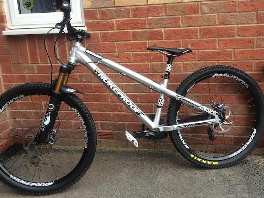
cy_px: 106
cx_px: 134
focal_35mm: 35
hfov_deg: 52.6
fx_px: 267
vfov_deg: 40.7
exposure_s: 1/100
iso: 64
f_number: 2.2
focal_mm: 4.15
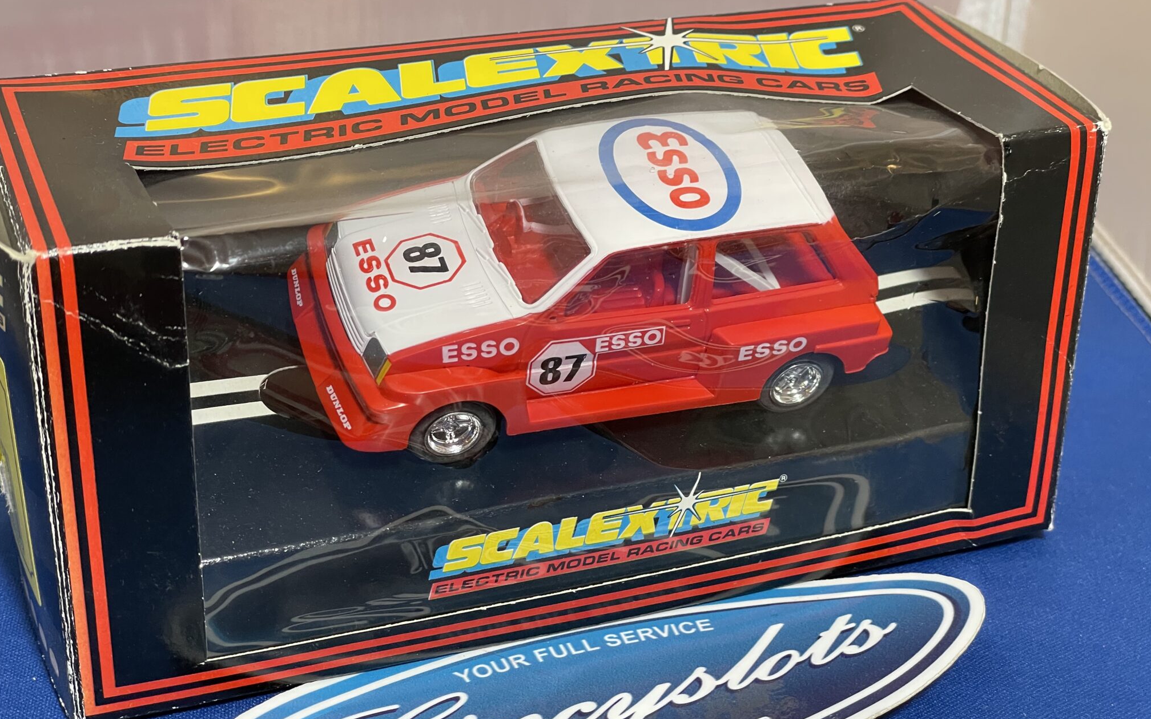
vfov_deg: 23.1
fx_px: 1757
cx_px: 579
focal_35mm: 56
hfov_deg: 36.3
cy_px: 395
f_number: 2
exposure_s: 1/60
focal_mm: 6
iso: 200
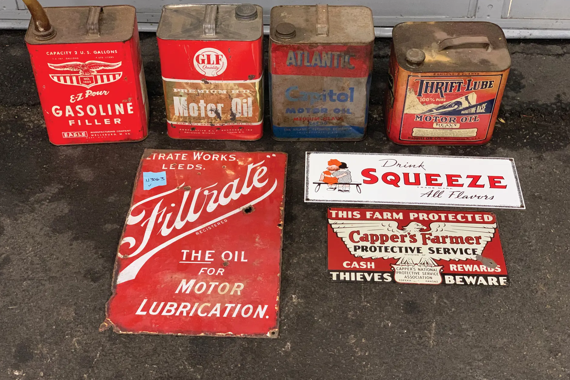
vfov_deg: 24.6
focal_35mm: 55
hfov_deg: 36.2
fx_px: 871
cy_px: 180
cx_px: 281
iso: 320
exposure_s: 1/60
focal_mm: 6
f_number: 2.4
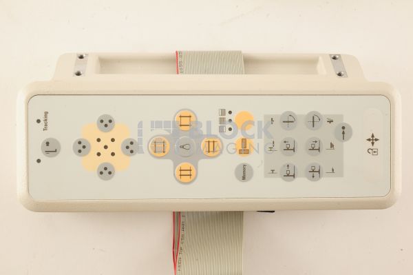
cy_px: 138
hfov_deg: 39.6
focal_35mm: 50
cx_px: 206
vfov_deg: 26.9
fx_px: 573
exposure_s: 1/160
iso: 1600
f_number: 14
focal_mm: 50
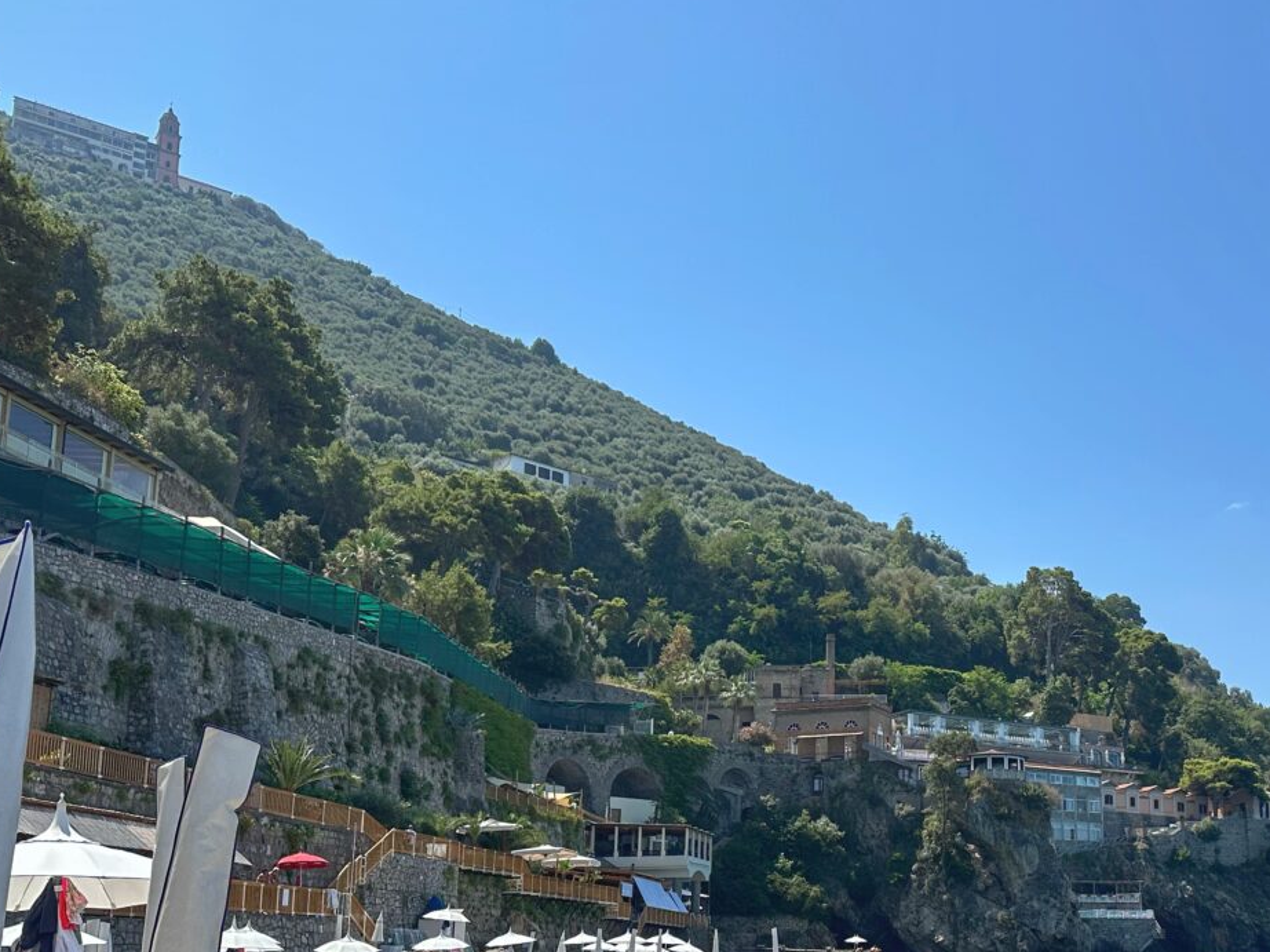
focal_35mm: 40
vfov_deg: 35.3
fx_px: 1467
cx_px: 996
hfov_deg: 44.8
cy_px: 699
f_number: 1.78
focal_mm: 6.86
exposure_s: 1/5263
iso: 80
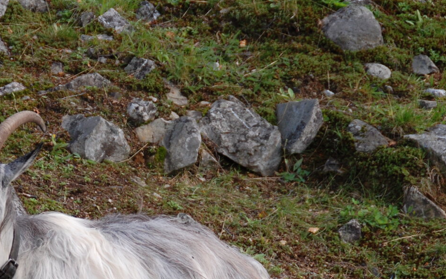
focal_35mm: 221
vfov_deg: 5.9
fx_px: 2684
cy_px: 251
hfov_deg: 9.5
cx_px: 87
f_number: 5.6
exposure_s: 1/400
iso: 400
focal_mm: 85
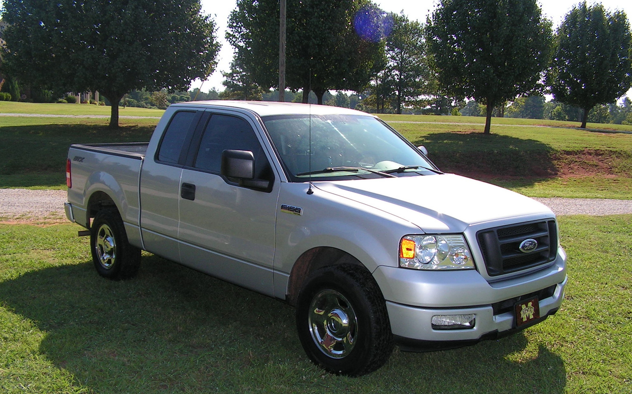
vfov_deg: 32.7
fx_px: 672
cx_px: 314
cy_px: 229
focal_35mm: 39
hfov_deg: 50.4
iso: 100
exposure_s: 1/1000
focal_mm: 6
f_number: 3.2
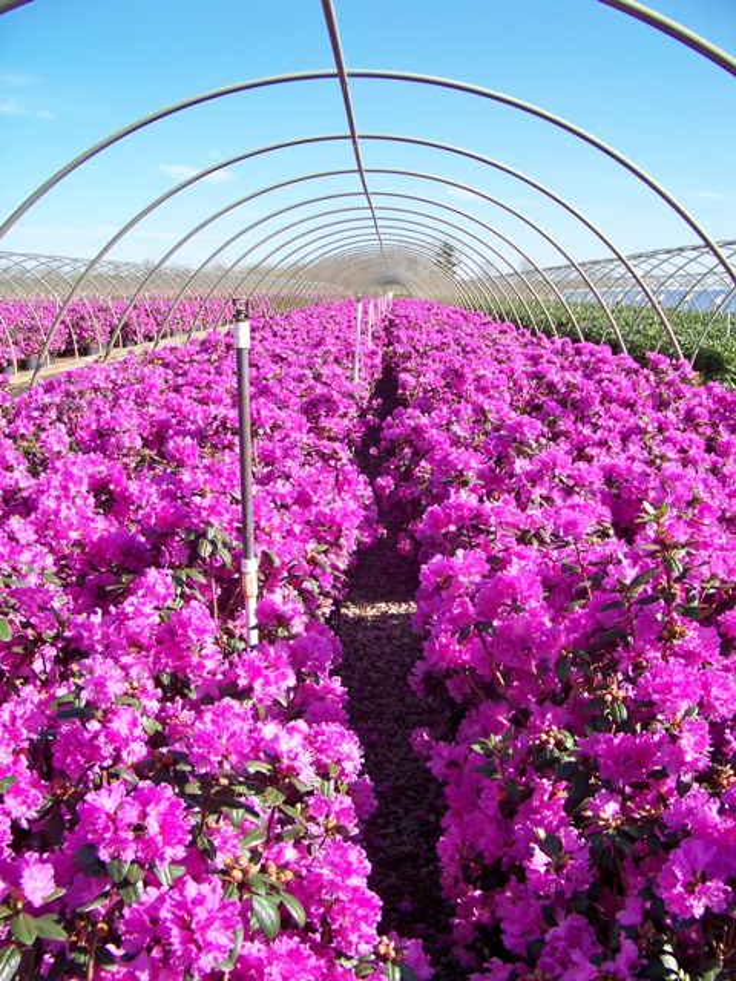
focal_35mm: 33
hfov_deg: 42.9
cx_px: 368
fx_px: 936
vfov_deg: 55.4
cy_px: 490
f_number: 2.8
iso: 64
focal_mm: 5.85
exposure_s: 1/640
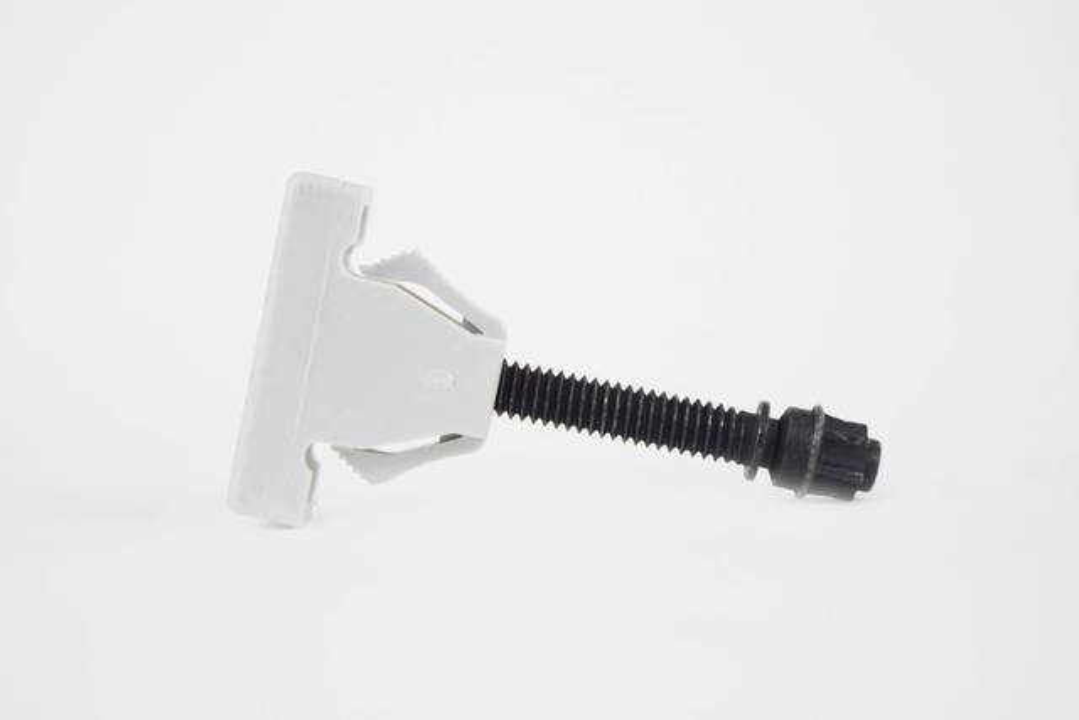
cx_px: 540
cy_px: 360
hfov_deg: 24.6
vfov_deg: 16.6
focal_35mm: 82
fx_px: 2473
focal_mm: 55
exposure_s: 1/60
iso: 800
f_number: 5.6
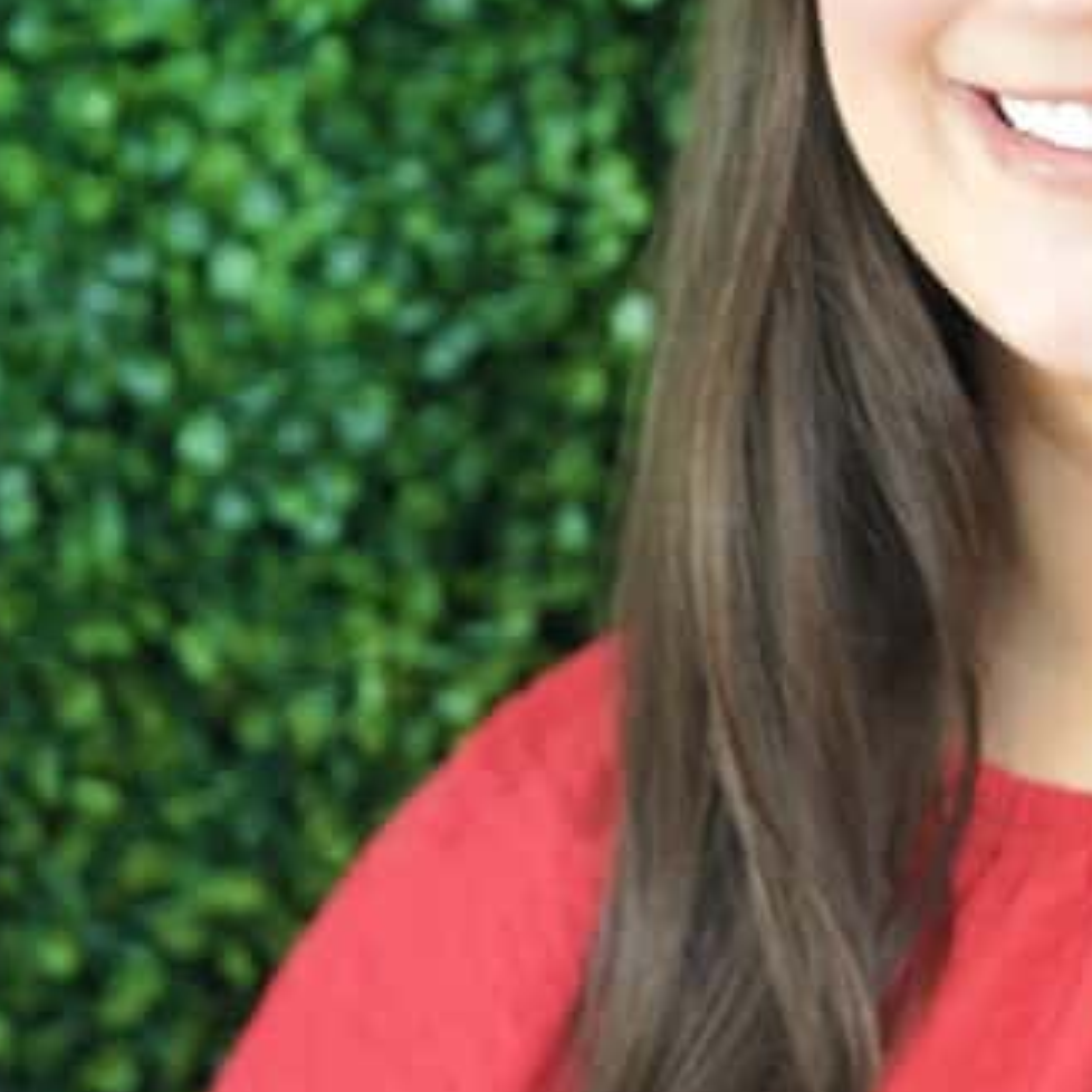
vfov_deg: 3.8
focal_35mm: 456
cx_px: 1162
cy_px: 489
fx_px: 16275
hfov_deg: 3.8
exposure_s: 1/200
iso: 1600
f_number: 2.8
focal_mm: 162
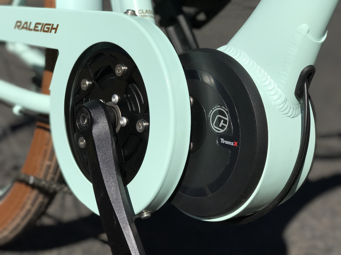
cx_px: 170
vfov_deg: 25.7
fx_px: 562
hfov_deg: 33.8
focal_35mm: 57
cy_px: 128
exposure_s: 1/3425
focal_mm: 6.6
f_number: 2.8
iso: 20
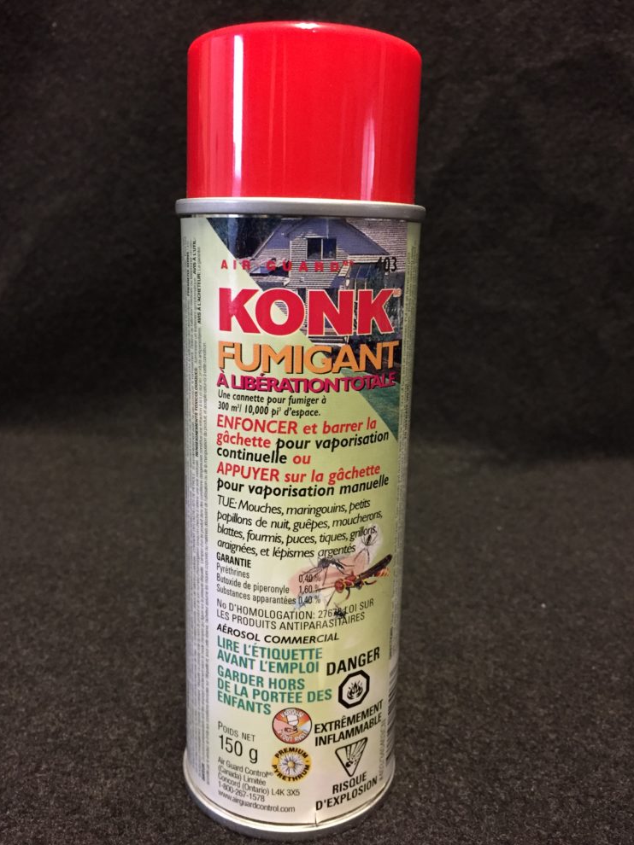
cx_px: 308
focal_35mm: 30
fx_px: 733
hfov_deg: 46.8
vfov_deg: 60.0
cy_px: 410
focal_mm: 4.15
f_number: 2.2
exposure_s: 1/24
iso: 250
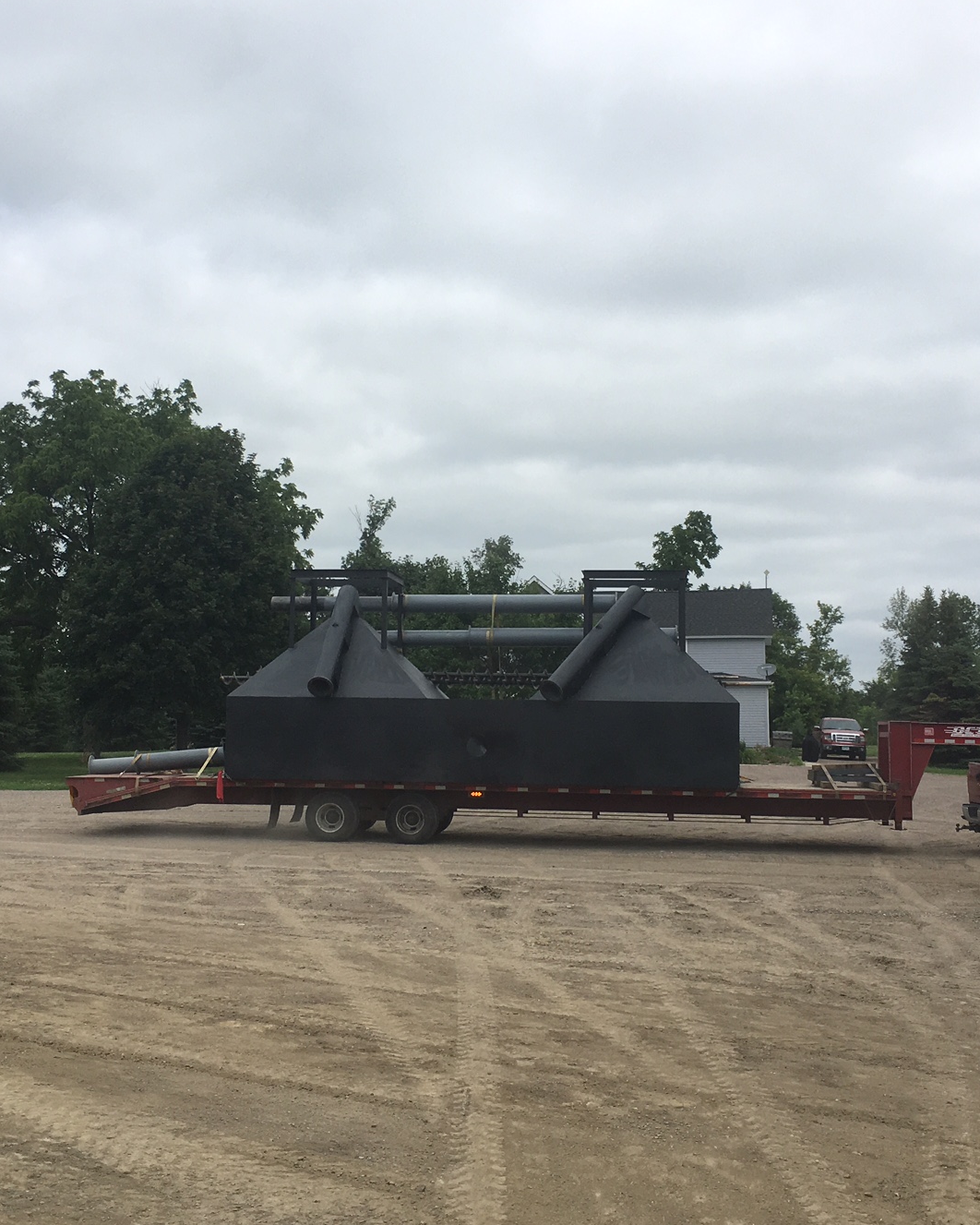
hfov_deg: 34.9
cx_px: 456
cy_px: 601
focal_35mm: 43
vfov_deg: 42.9
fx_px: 1559
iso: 25
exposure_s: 1/1876
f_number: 2.2
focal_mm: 4.15
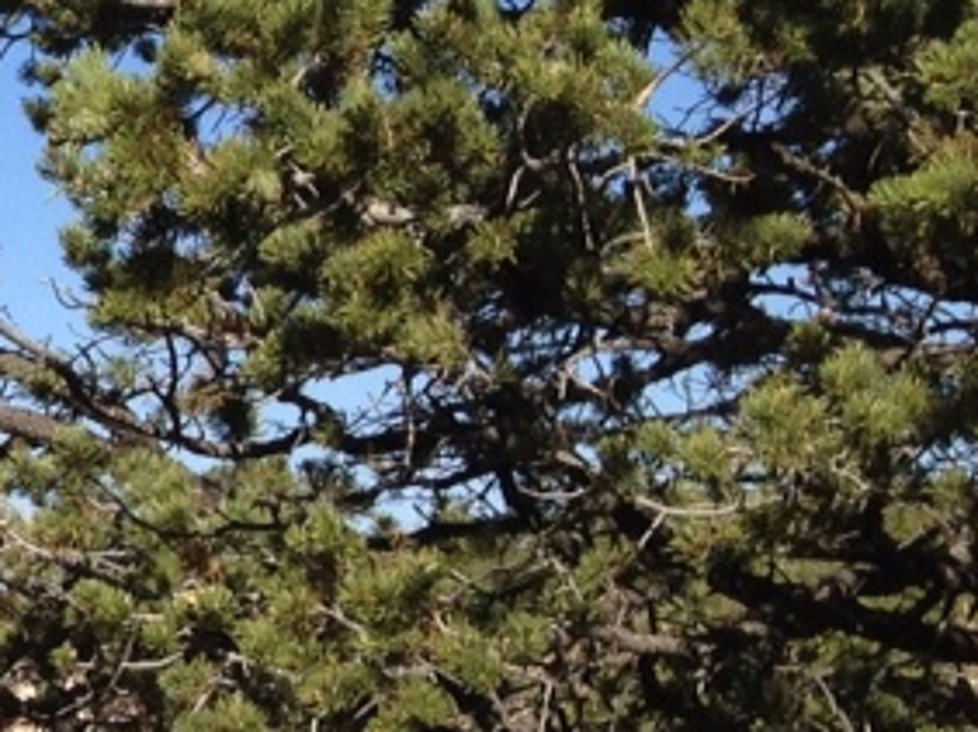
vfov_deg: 9.3
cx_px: -1023
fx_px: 4488
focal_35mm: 159
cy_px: 444
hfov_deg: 11.2
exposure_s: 1/1783
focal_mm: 4.28
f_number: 2.4
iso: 64
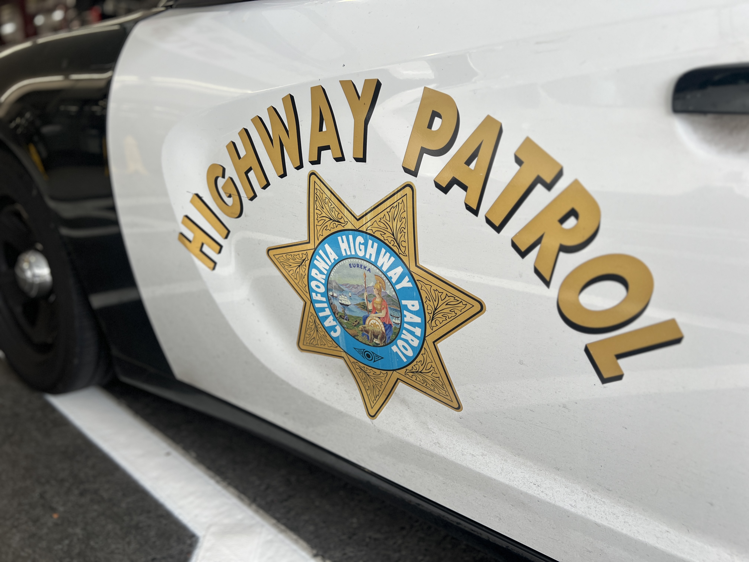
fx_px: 563
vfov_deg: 53.1
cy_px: 281
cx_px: 374
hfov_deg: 67.3
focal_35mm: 26
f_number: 1.5
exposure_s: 1/243
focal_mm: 5.7
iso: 40
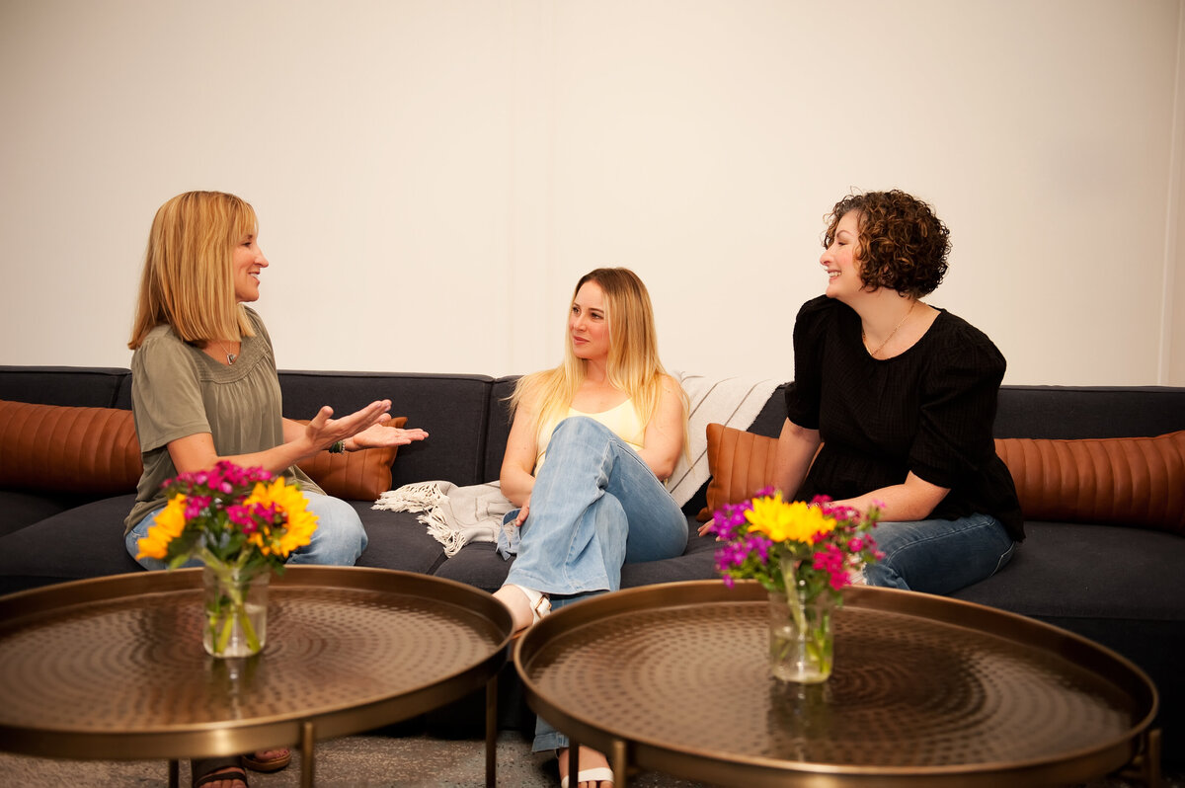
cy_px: 394
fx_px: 1250
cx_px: 592
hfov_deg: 50.7
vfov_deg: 35.0
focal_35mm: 38
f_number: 2.8
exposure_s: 1/250
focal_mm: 38
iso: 500
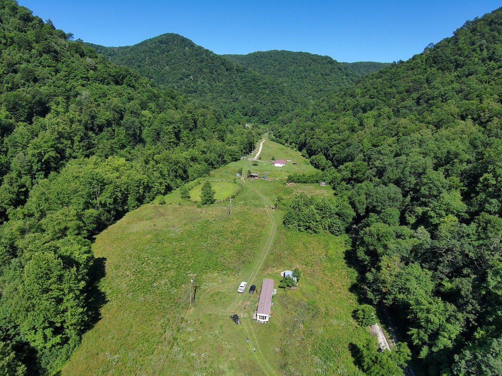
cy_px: 188
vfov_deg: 63.4
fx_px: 304
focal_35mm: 21
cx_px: 251
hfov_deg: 79.0
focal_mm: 3.7
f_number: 2.8
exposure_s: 1/829
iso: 100
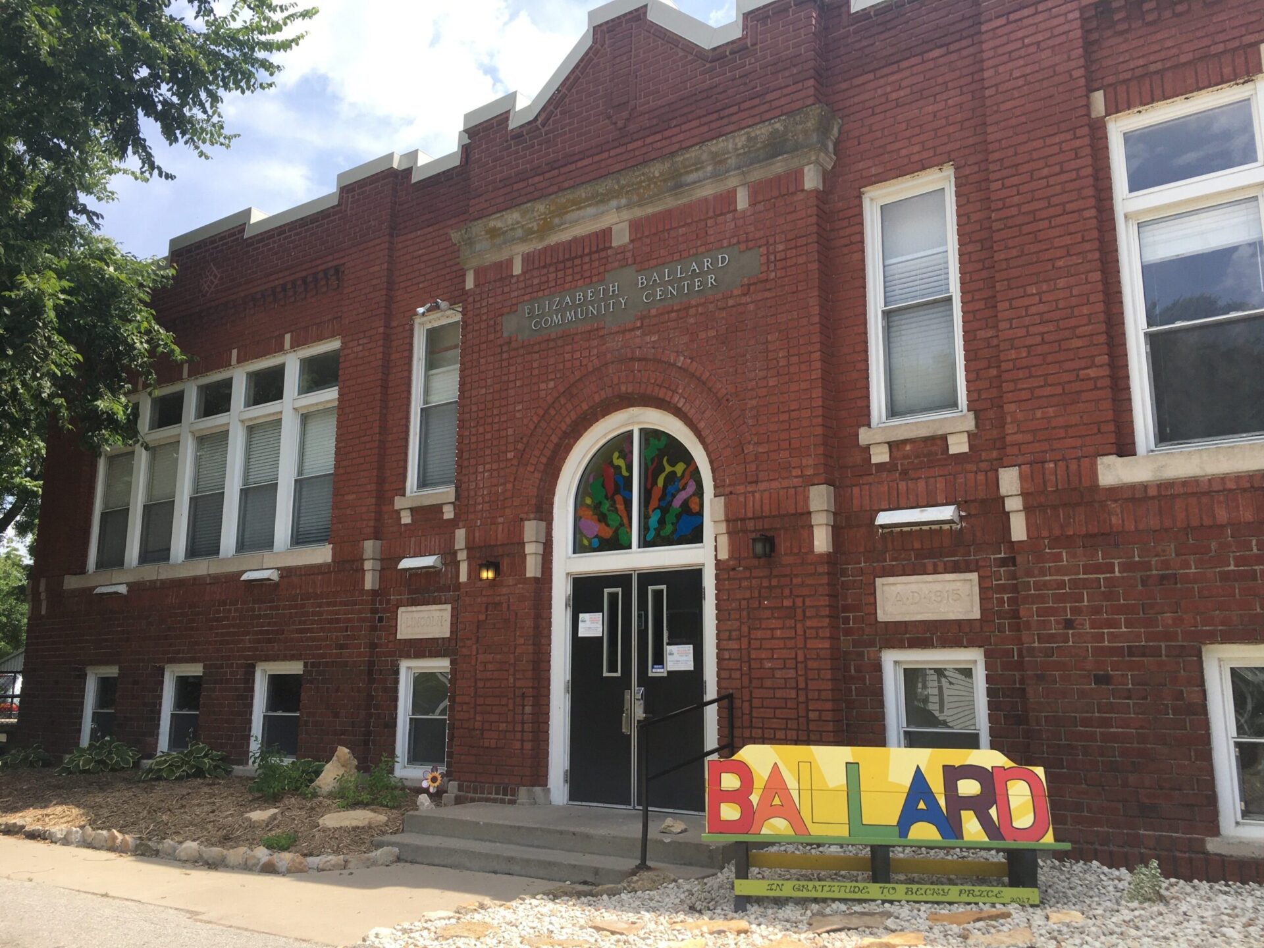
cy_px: 474
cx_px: 632
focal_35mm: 29
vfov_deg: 48.2
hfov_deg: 61.7
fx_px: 1059
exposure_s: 1/746
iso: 25
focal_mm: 4.15
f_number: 2.2
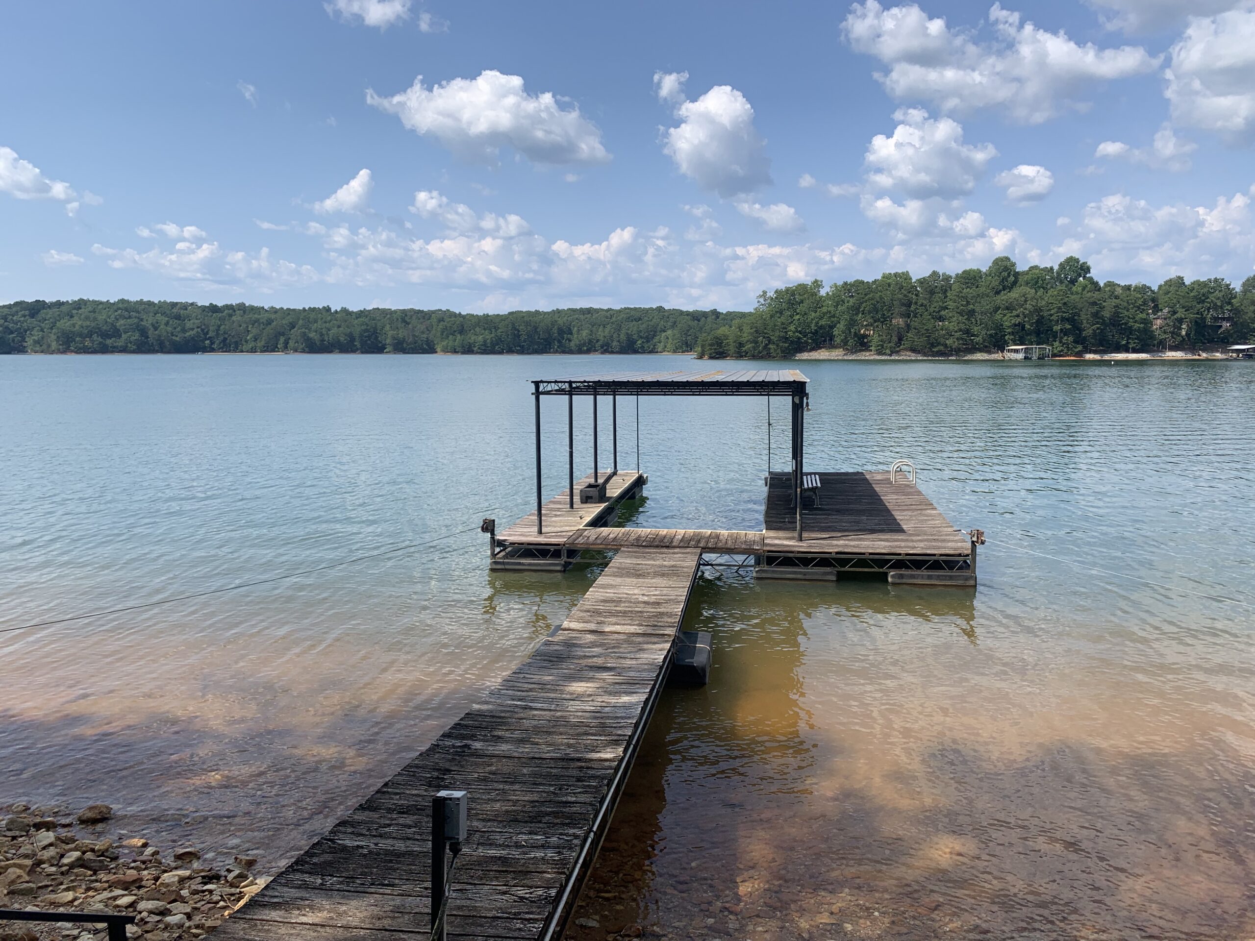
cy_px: 470
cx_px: 628
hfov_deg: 67.3
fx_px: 943
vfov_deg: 53.1
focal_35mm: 26
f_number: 1.8
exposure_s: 1/2257
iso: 25
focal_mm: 4.25
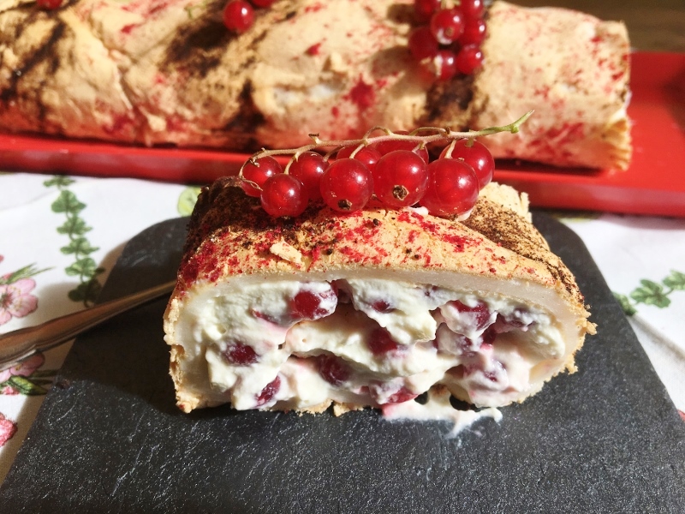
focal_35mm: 29
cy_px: 257
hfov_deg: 61.7
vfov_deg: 48.2
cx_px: 342
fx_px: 574
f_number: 2.2
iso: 25
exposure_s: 1/466
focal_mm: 4.15
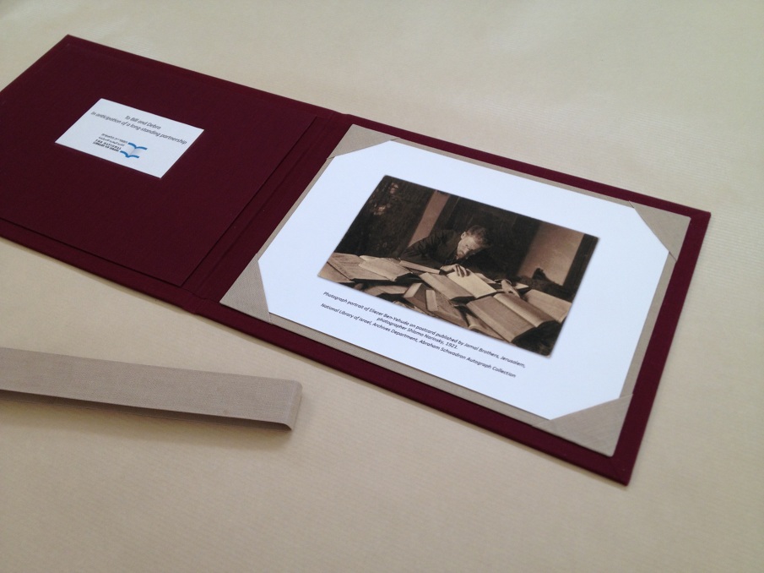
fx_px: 772
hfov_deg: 52.6
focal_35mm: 35
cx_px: 382
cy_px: 286
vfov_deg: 40.7
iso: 50
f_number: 2.4
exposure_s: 1/40
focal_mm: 4.28
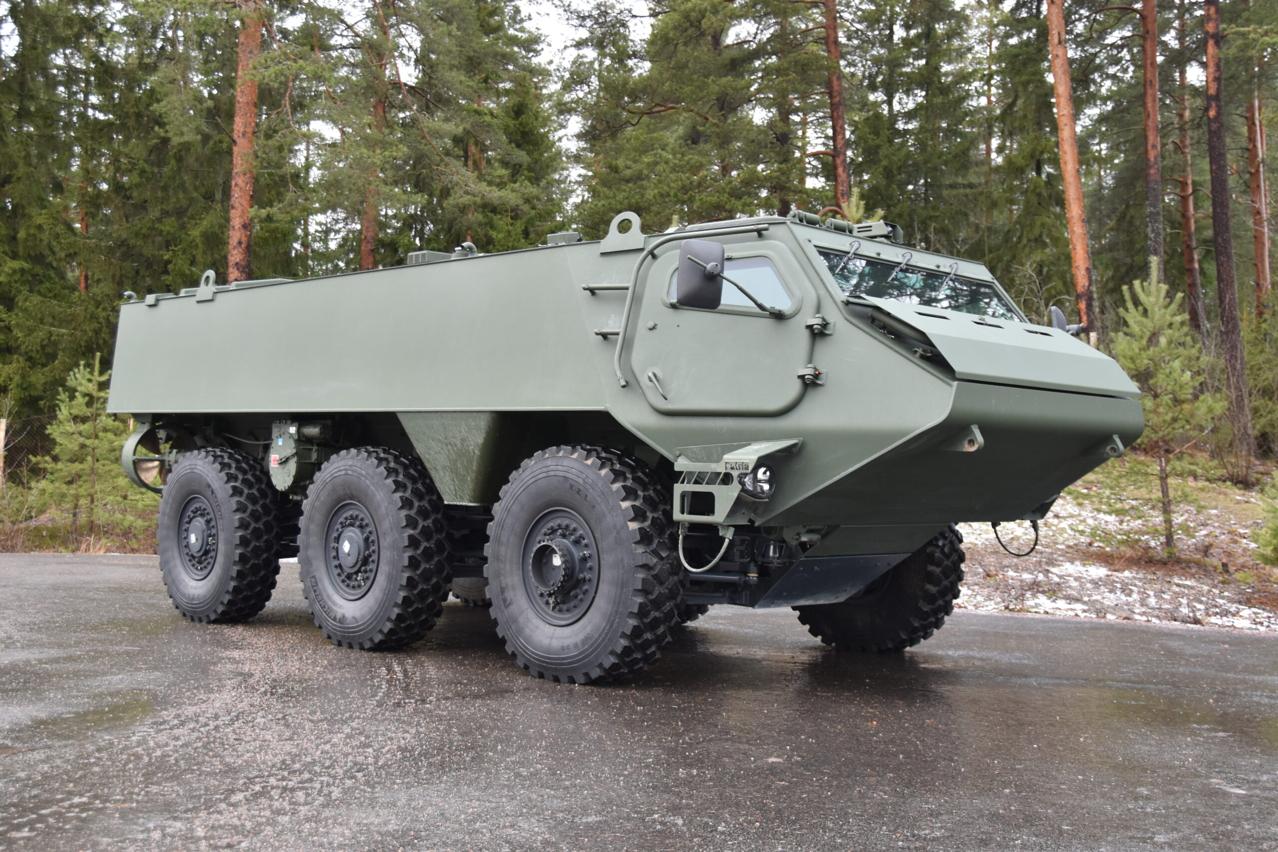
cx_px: 639
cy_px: 426
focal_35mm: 39
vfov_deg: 34.2
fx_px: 1384
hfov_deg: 49.6
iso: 400
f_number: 3.8
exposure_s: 1/40
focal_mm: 26
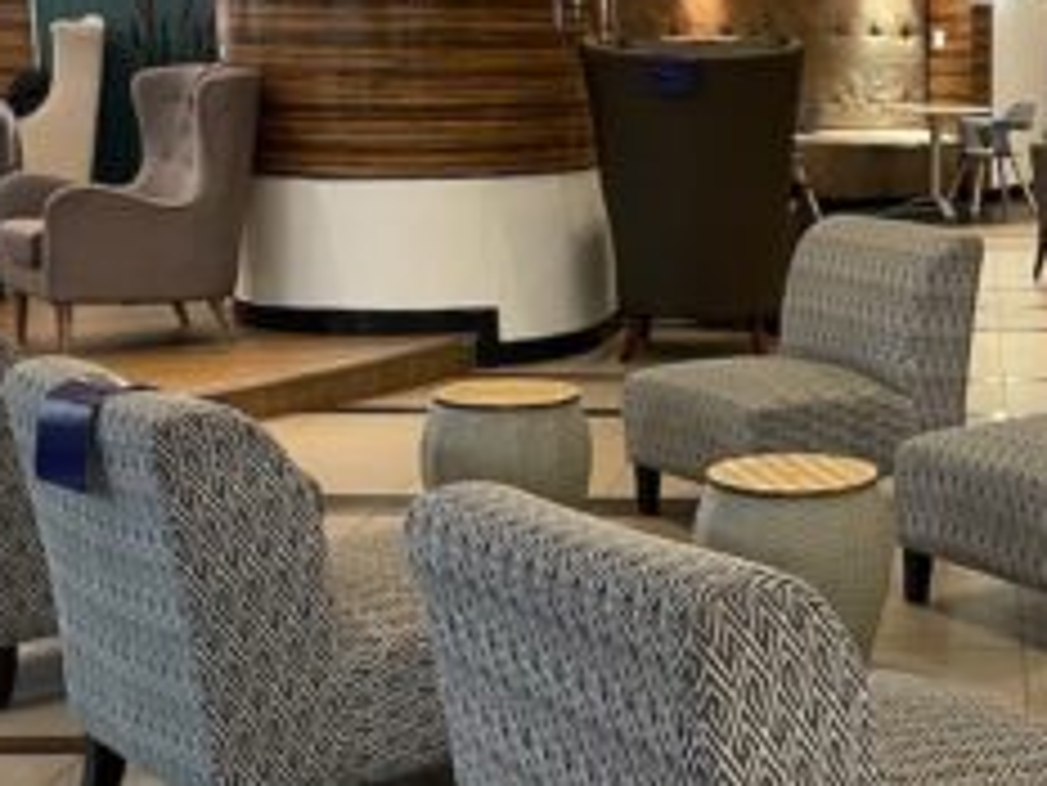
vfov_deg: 21.6
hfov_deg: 27.5
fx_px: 2058
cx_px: 953
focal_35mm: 68
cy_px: 427
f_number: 1.6
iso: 500
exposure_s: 1/50
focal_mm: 5.1
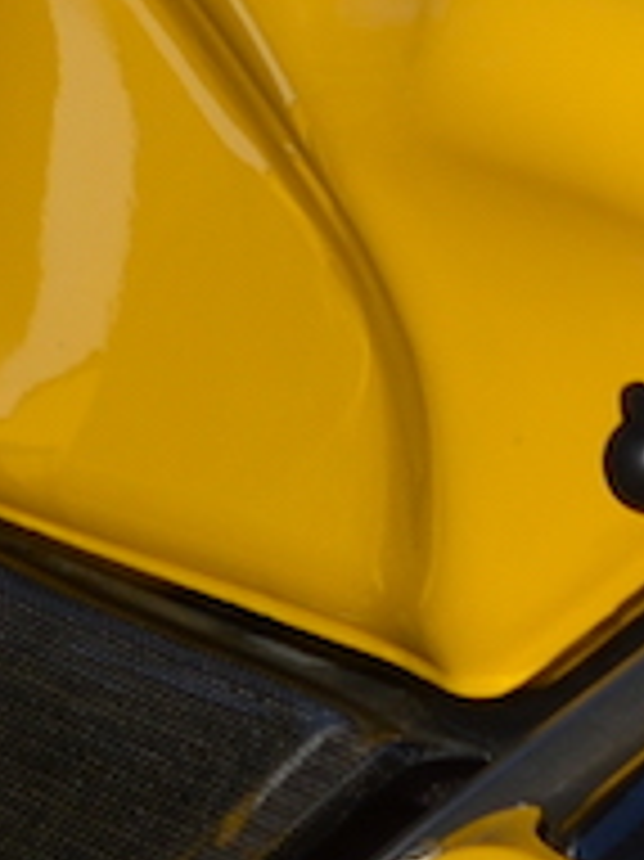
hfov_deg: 1.8
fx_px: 20587
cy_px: 1747
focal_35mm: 829
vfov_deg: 2.4
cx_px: 1162
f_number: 8
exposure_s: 1/250
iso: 100
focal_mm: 55
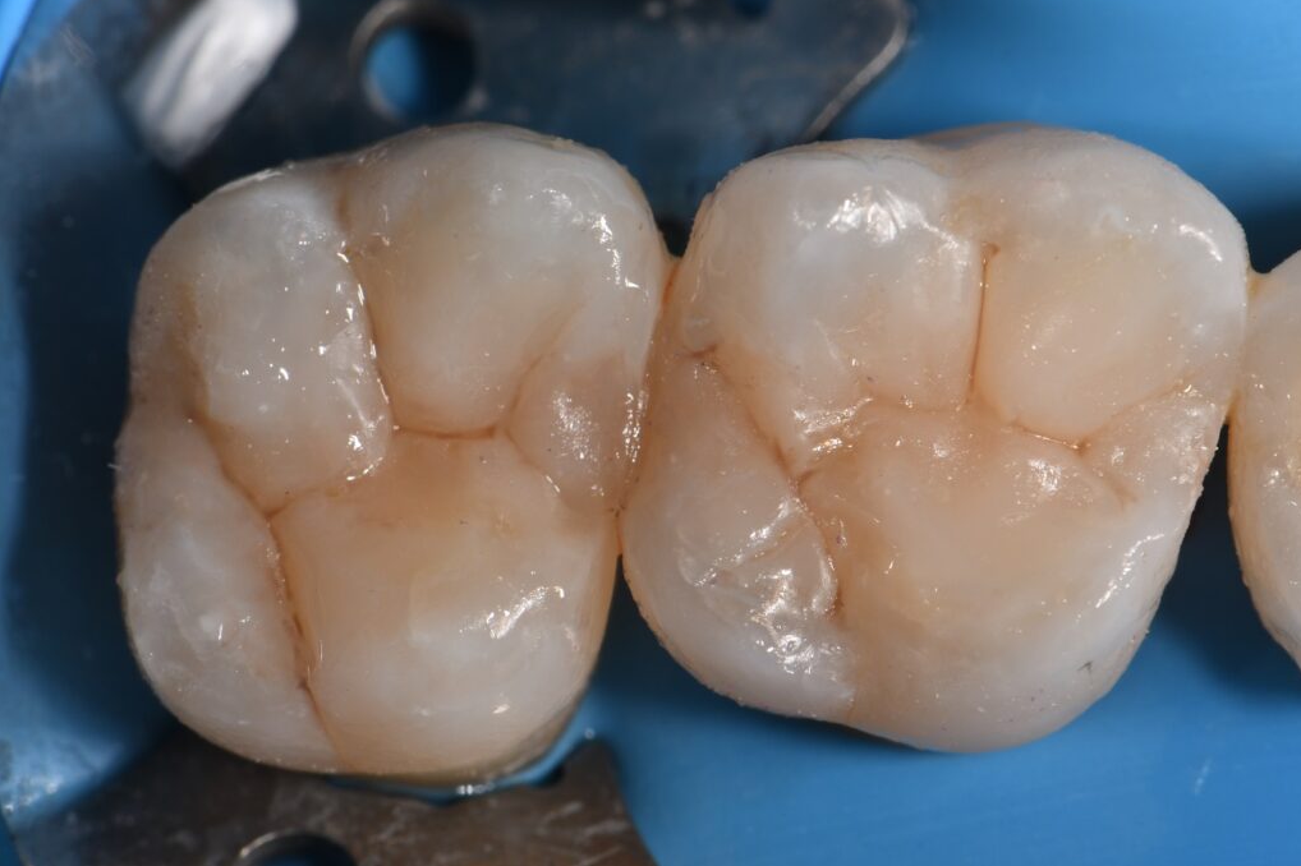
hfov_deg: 13.0
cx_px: 653
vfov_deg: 8.7
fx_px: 5708
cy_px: 432
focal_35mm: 158
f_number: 32
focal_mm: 105
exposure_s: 1/160
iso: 200
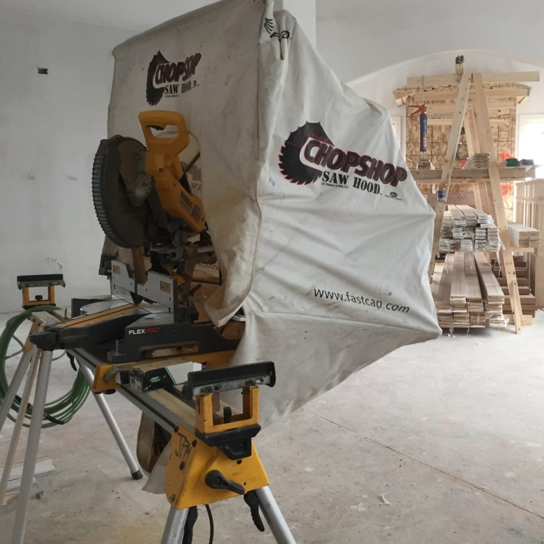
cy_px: 272
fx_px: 676
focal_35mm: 38
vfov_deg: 43.9
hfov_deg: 43.3
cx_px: 355
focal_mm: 4.15
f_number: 2.2
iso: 50
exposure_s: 1/30
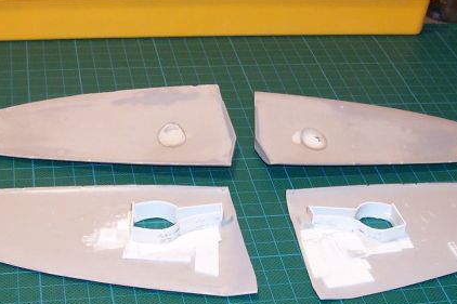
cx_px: 257
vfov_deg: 18.5
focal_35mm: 73
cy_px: 227
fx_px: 926
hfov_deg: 27.7
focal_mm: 5.6
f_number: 2.8
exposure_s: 1/60
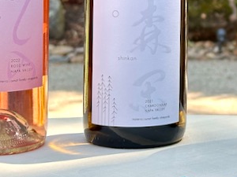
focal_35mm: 128
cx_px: 234
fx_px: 876
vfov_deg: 11.3
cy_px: -47
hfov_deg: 15.1
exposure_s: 1/389
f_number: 1.78
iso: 64
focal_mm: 6.86
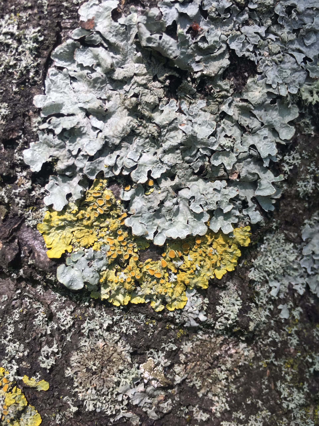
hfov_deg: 48.2
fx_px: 356
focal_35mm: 29
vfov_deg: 61.7
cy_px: 213
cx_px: 160
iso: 32
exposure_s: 1/170
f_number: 2.2
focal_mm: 4.15
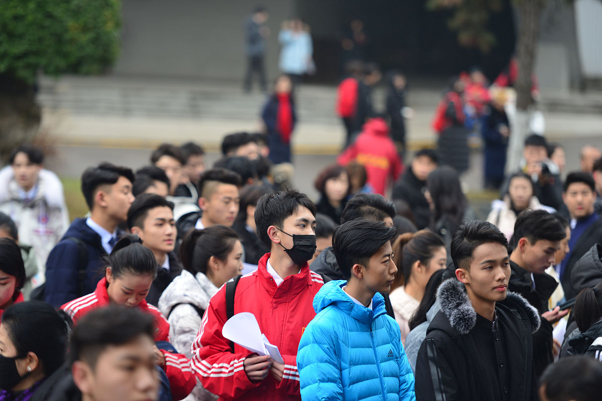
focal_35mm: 155
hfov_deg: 13.2
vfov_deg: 8.9
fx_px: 2592
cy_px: 200
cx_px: 301
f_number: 2.8
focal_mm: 155
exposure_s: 1/80
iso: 200
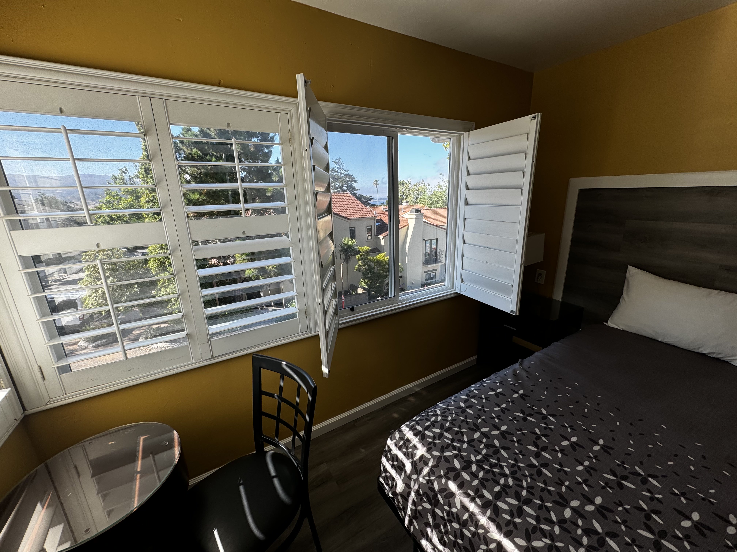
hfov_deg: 102.1
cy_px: 276
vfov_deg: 85.7
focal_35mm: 14
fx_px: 298
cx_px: 368
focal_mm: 2.22
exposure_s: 1/168
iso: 40
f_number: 2.2
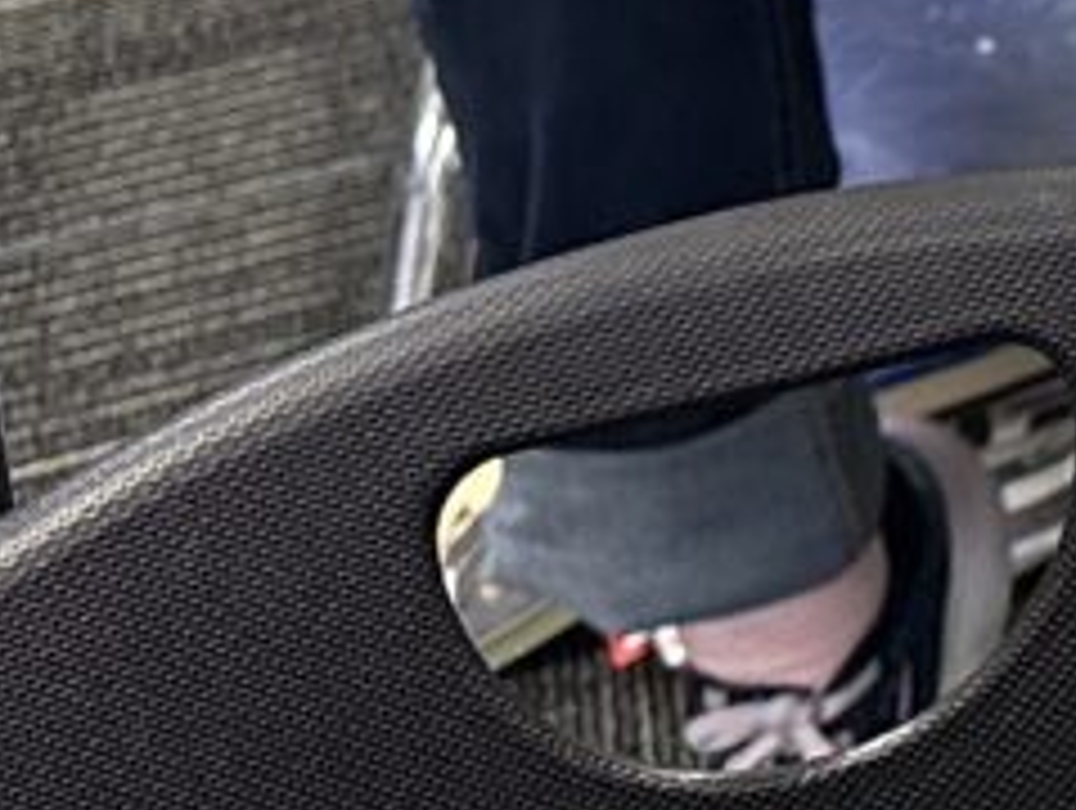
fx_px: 4794
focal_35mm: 154
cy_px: -1274
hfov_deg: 10.6
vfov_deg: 8.6
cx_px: 2715
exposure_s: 1/60
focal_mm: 6.86
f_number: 1.78
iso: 200
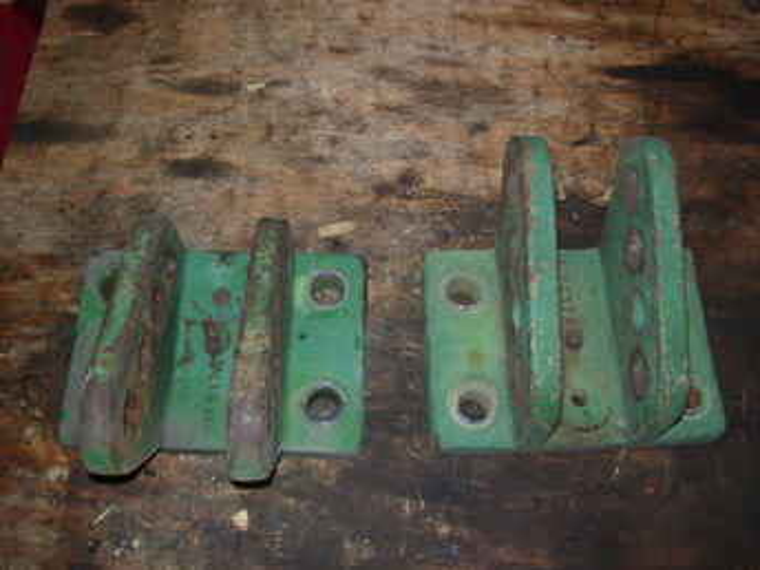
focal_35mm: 36
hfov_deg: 51.4
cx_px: 380
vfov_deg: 39.7
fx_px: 790
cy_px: 285
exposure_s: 1/60
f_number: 2.7
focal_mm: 6
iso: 80
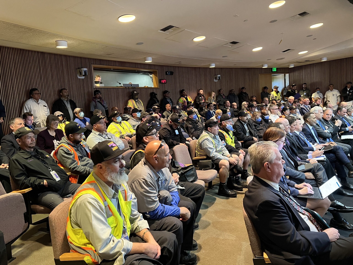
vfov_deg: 53.1
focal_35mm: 26
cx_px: 176
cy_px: 132
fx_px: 265
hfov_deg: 67.3
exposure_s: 1/30
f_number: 1.5
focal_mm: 5.7
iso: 500
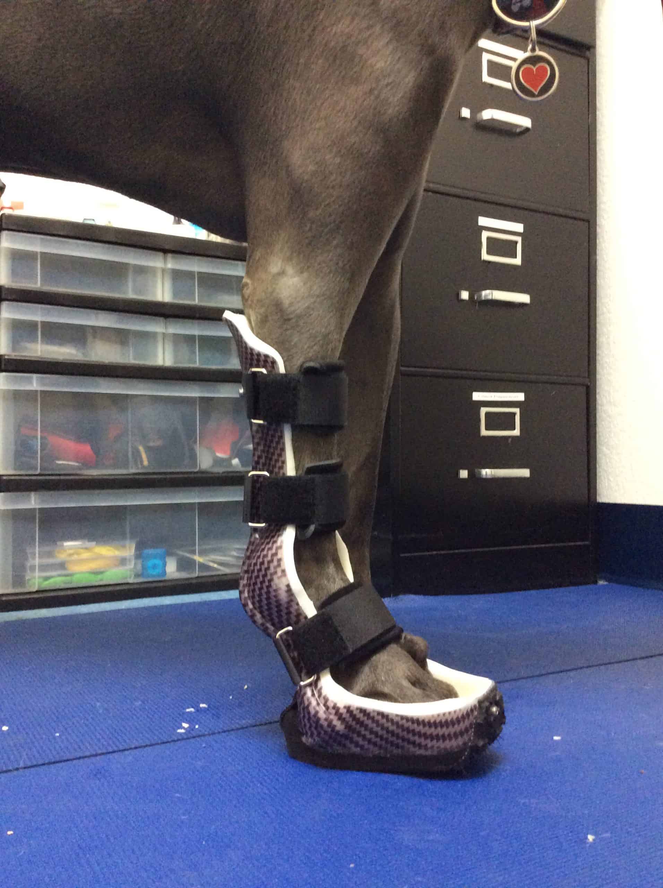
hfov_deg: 44.1
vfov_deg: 56.9
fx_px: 819
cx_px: 332
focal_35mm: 32
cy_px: 444
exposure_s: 1/15
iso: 320
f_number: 2.4
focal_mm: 3.3
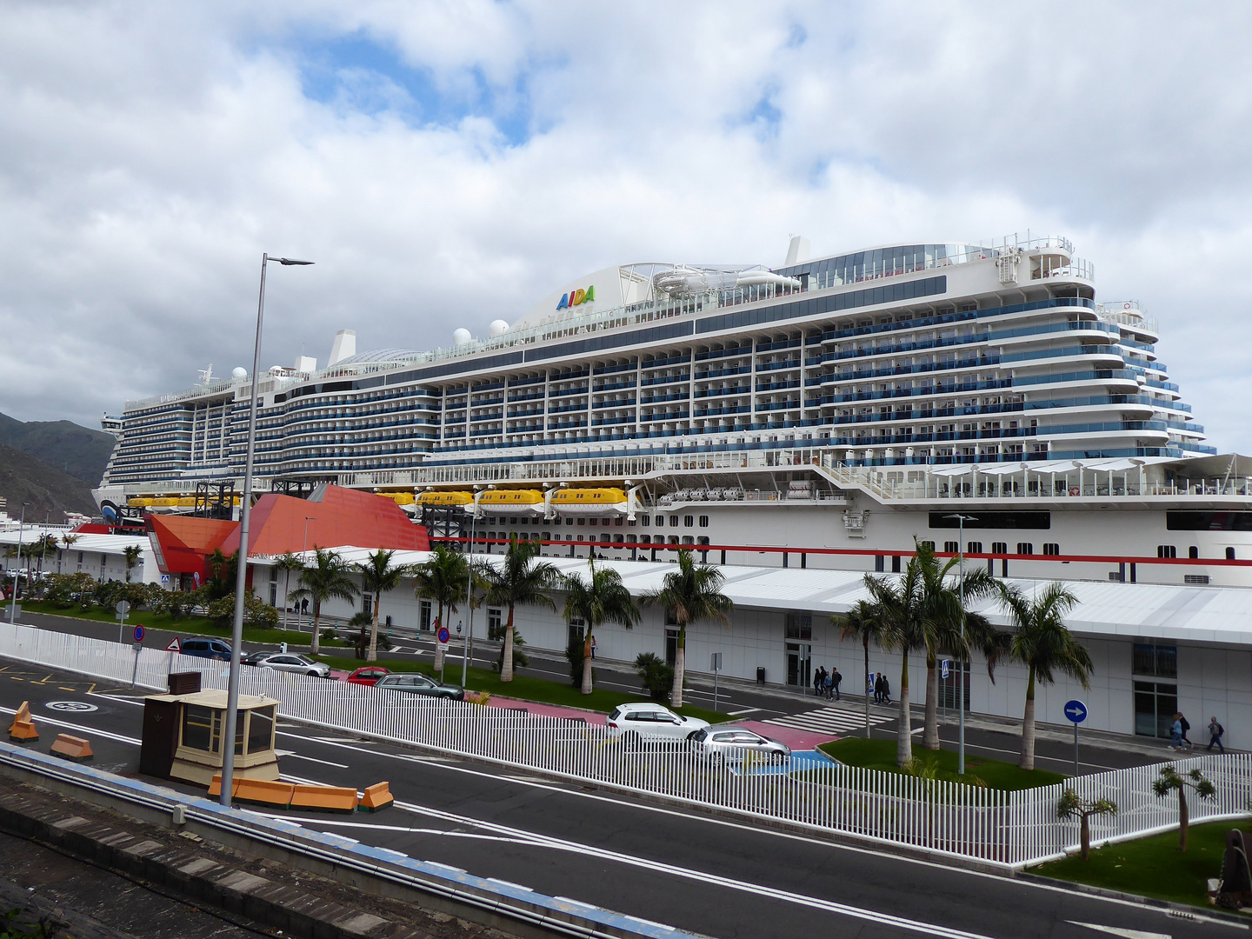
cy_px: 470
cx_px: 626
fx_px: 904
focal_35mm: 25
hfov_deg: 69.4
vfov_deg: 54.9
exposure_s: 1/800
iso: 80
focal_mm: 4.3
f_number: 3.3
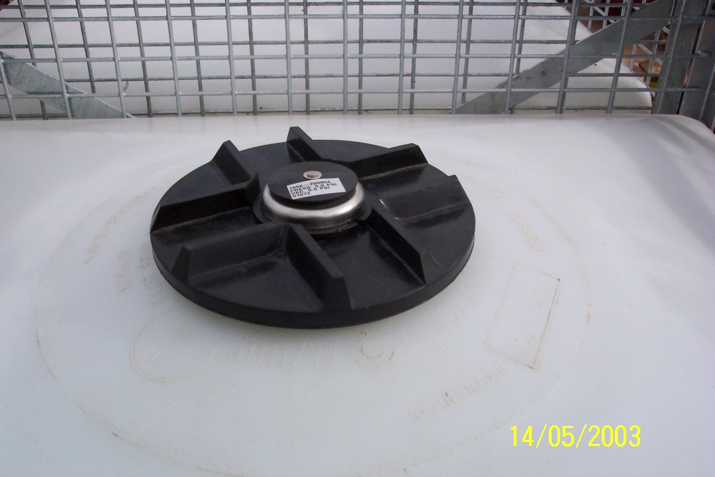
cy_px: 238
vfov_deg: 35.1
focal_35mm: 38
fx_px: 755
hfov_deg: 50.7
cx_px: 358
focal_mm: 8
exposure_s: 1/500
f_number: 4.8
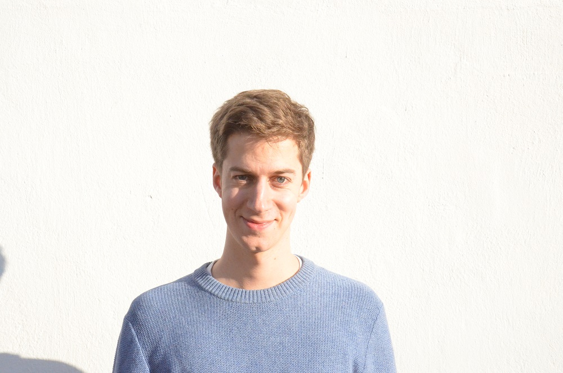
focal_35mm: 72
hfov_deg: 28.1
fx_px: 1123
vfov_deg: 18.8
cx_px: 282
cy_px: 186
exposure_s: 1/2500
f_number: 13
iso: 5000
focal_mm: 48
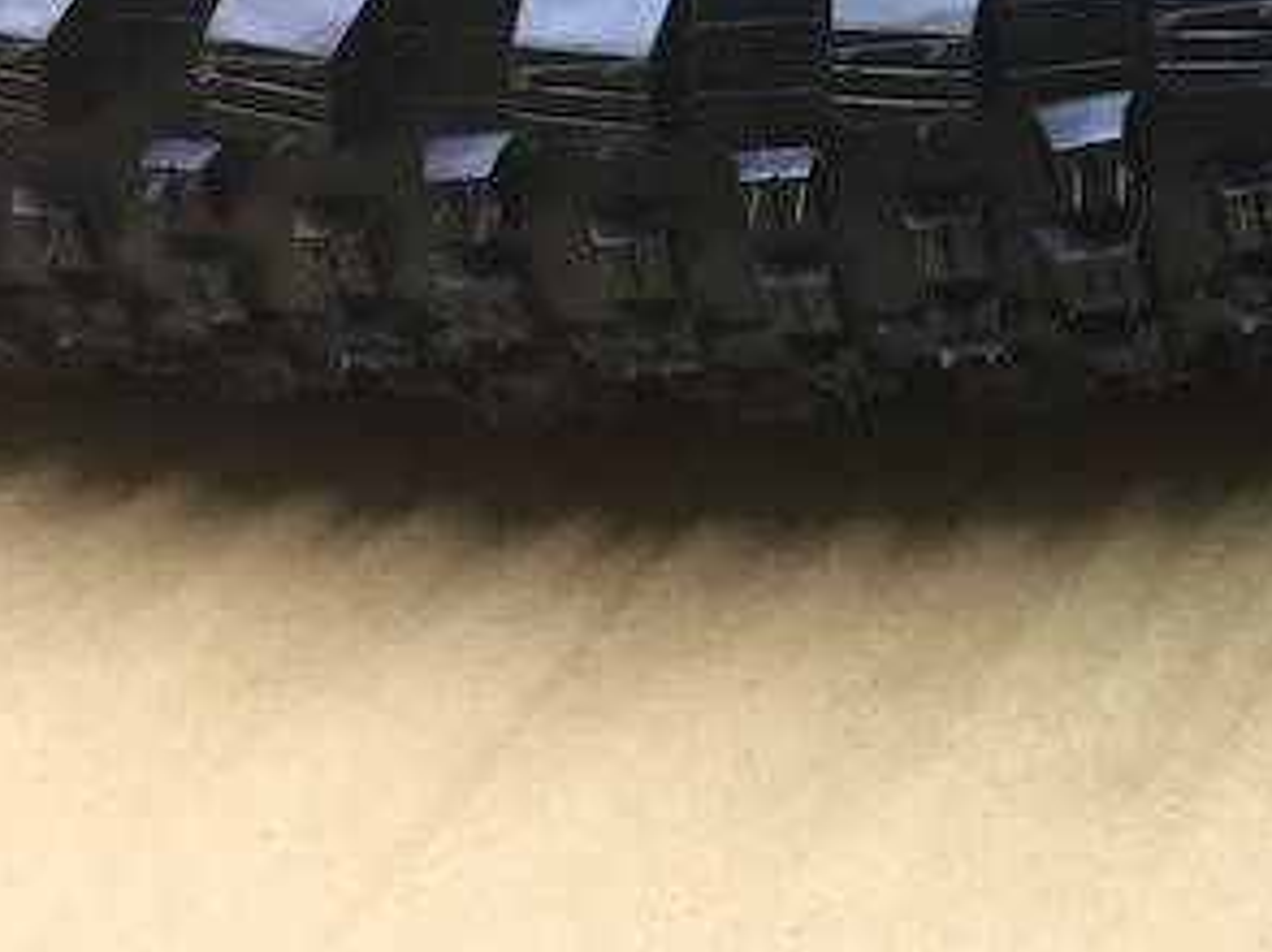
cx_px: 1432
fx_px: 2901
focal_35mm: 79
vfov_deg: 17.7
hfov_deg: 23.1
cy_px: -203
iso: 100
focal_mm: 4.15
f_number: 2.2
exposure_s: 1/33
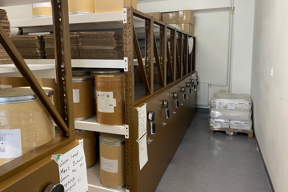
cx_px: 145
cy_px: 85
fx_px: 224
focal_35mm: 28
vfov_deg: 46.3
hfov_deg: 65.5
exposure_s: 1/50
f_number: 1.8
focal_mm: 4.25
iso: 320
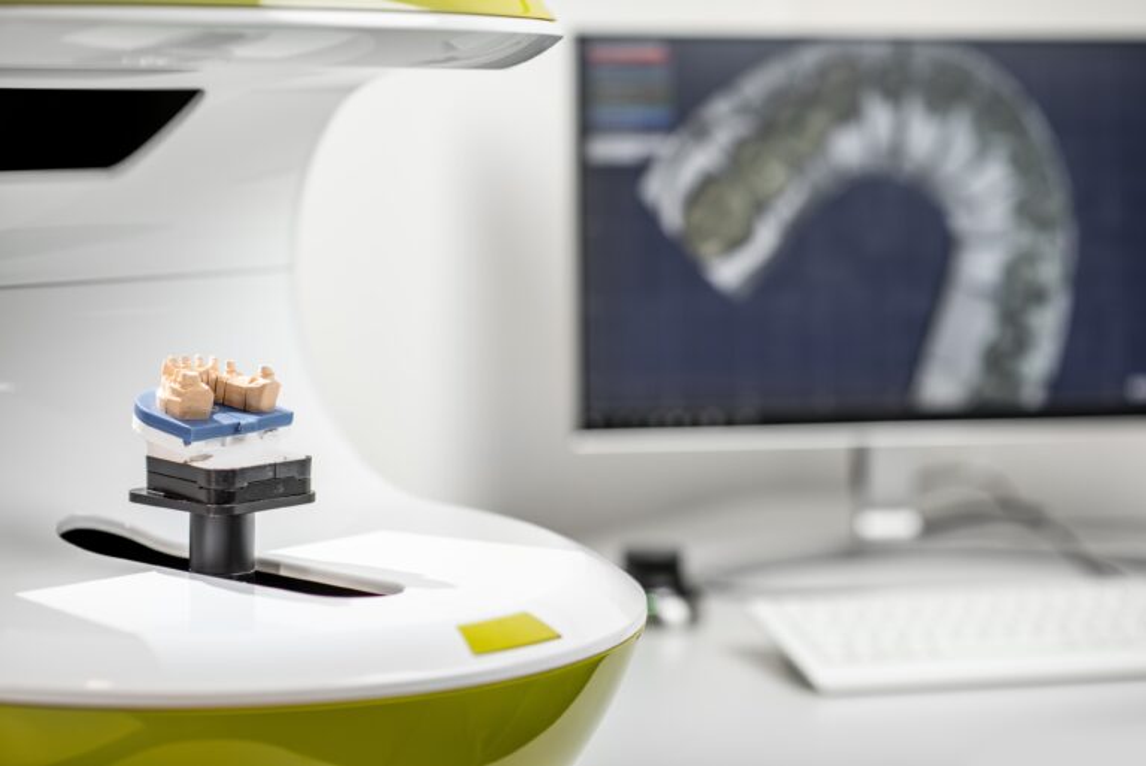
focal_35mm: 85
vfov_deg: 16.1
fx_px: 2707
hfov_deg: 23.9
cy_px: 383
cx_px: 573
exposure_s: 1/200
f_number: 2.5
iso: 100
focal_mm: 85
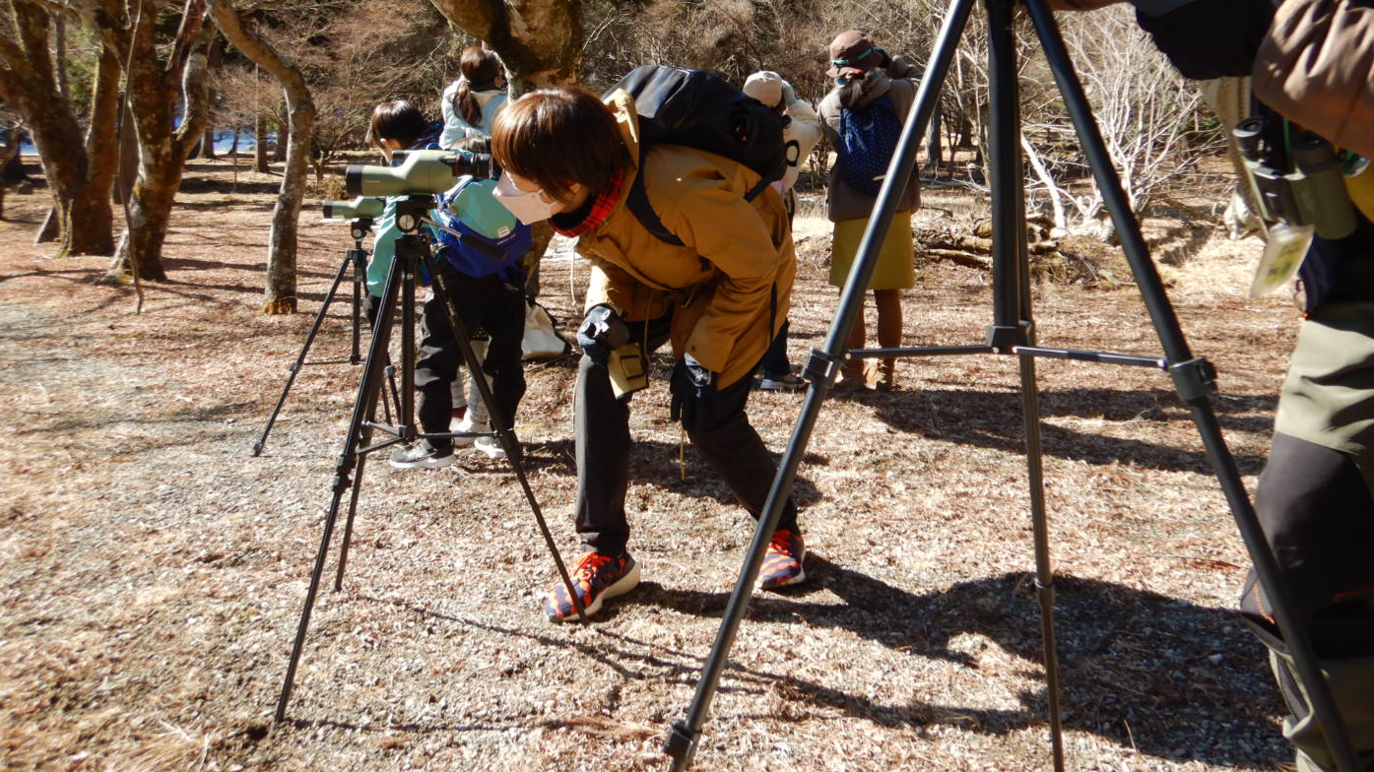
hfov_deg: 64.3
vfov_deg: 38.2
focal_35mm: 30
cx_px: 715
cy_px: 220
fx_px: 1093
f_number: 2.8
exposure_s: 1/500
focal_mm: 4.3
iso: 125
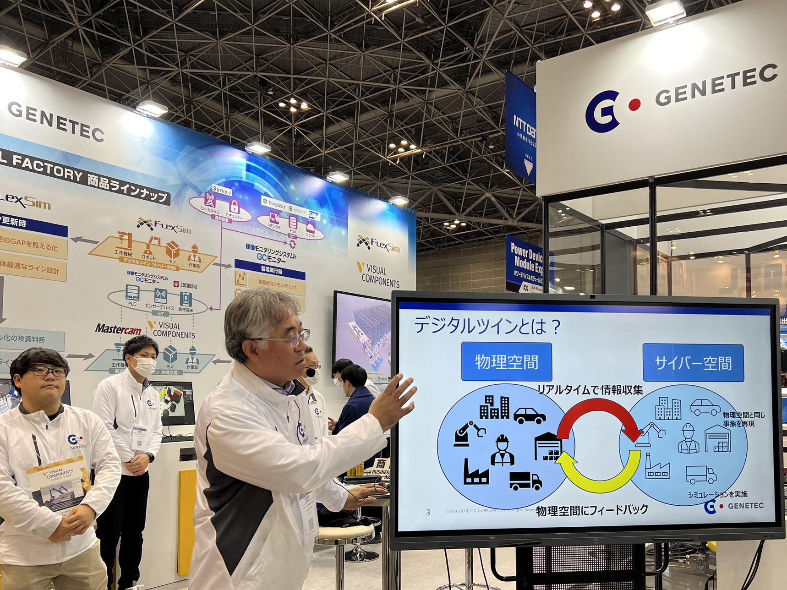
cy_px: 346
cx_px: 411
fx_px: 705
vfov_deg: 45.3
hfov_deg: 58.3
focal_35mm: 31
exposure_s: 1/100
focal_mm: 5.7
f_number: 1.5
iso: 64
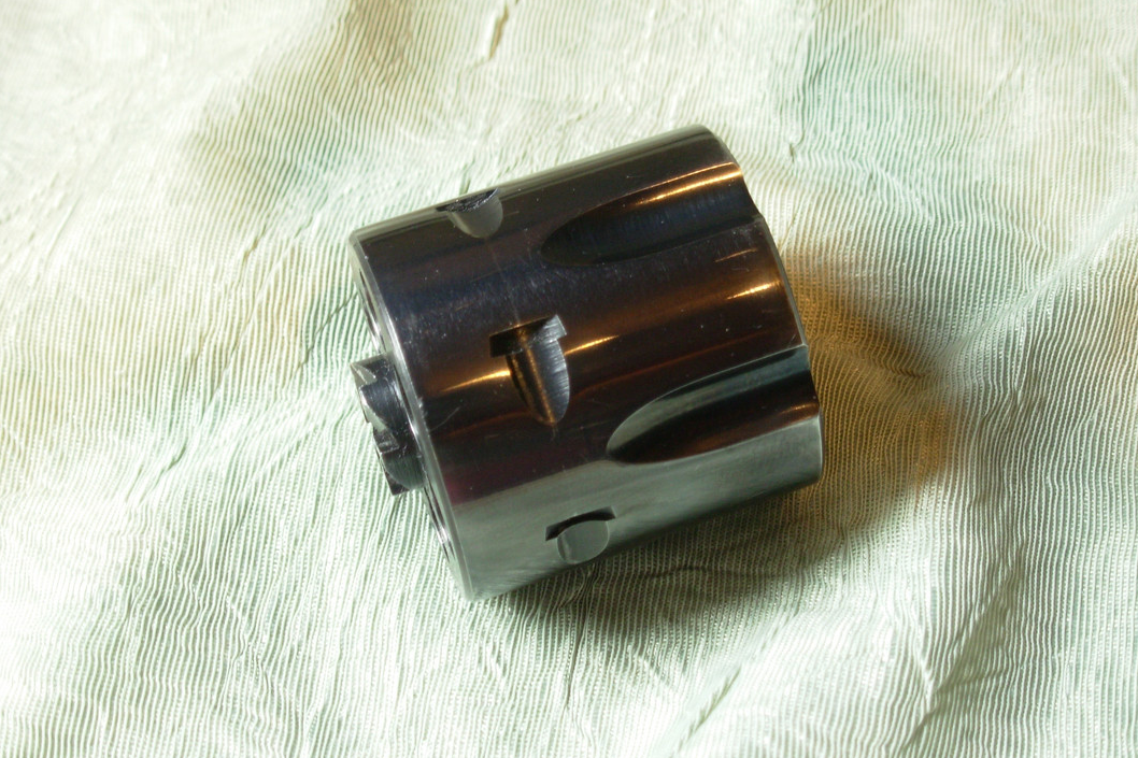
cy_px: 419
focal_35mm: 86
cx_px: 573
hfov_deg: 23.6
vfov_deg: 15.9
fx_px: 2718
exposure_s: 1/8
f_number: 3.7
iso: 77
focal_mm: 13.5
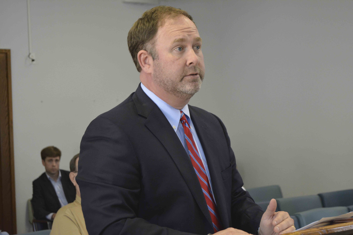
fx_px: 809
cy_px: 118
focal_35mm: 82
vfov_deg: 16.6
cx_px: 176
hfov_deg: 24.6
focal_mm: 55
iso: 2000
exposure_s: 1/100
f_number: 5.6
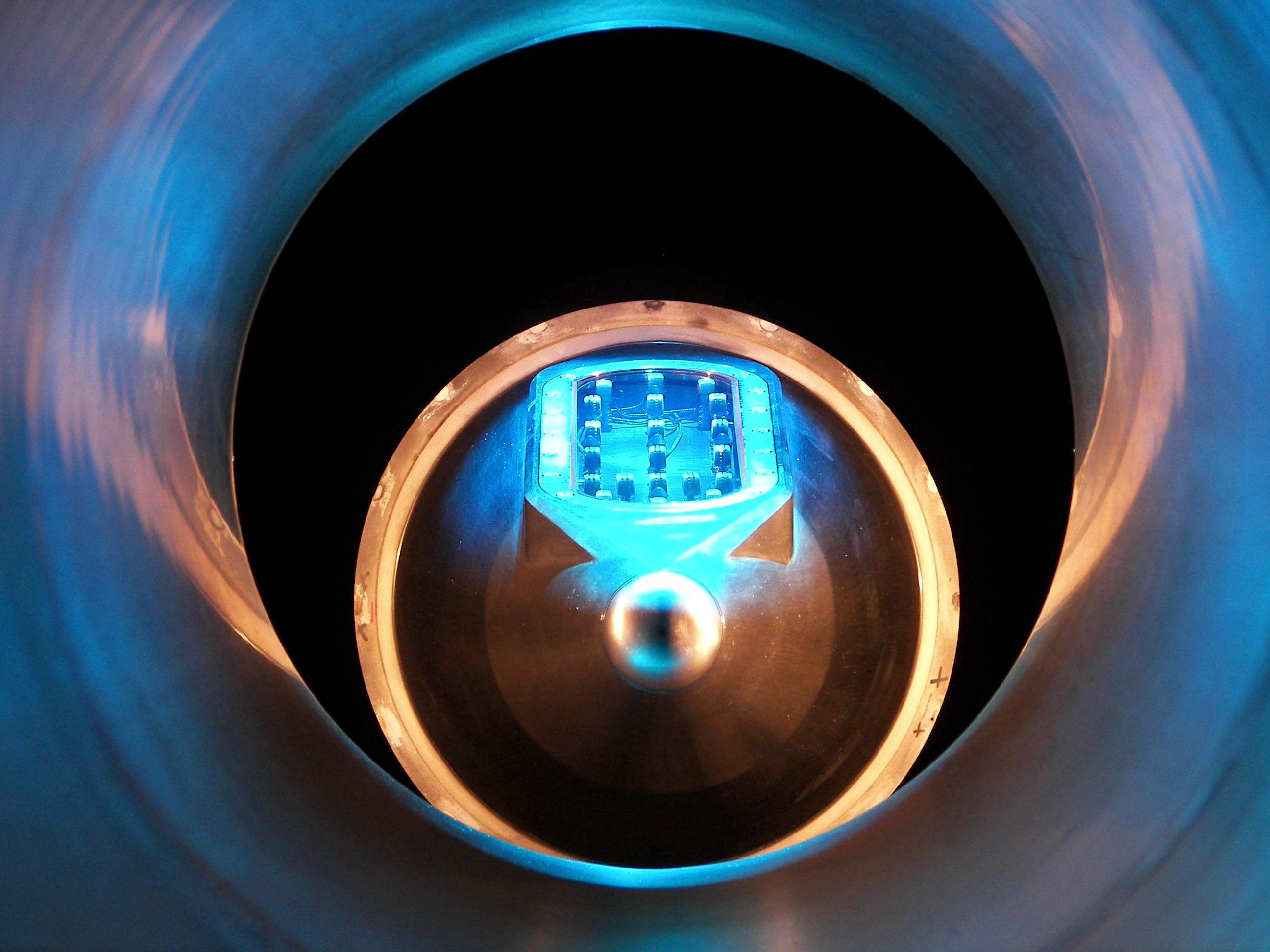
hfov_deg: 12.6
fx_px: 5760
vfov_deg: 9.5
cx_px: 635
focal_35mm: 157
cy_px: 476
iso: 100
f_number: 3.2
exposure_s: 1/40
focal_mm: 26.1
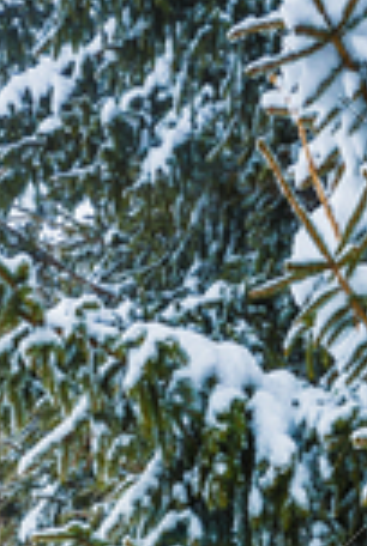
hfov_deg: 14.6
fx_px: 1416
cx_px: 11
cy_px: 1372
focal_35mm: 93
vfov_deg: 13.8
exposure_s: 1/100
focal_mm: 16
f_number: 6.3
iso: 100
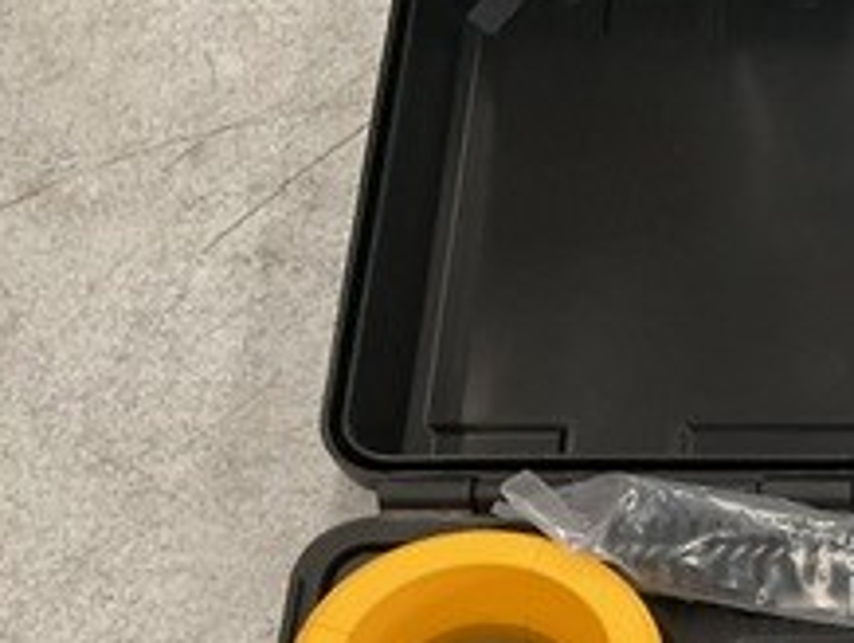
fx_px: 2099
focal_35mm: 85
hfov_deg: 21.1
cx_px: 1081
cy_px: 667
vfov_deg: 17.0
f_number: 1.8
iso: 80
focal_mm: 3
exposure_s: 1/50
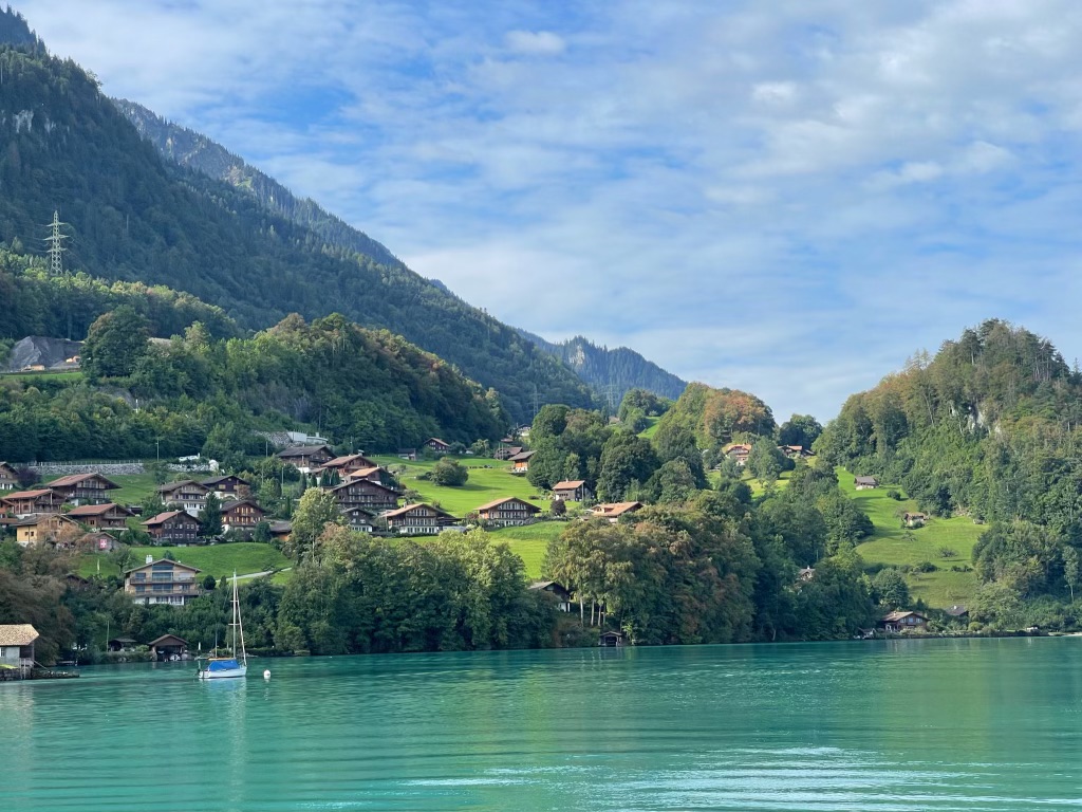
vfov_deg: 22.9
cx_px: 541
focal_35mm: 64
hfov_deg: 30.3
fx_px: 2000
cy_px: 406
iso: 20
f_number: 2.2
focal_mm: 7.5
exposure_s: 1/853
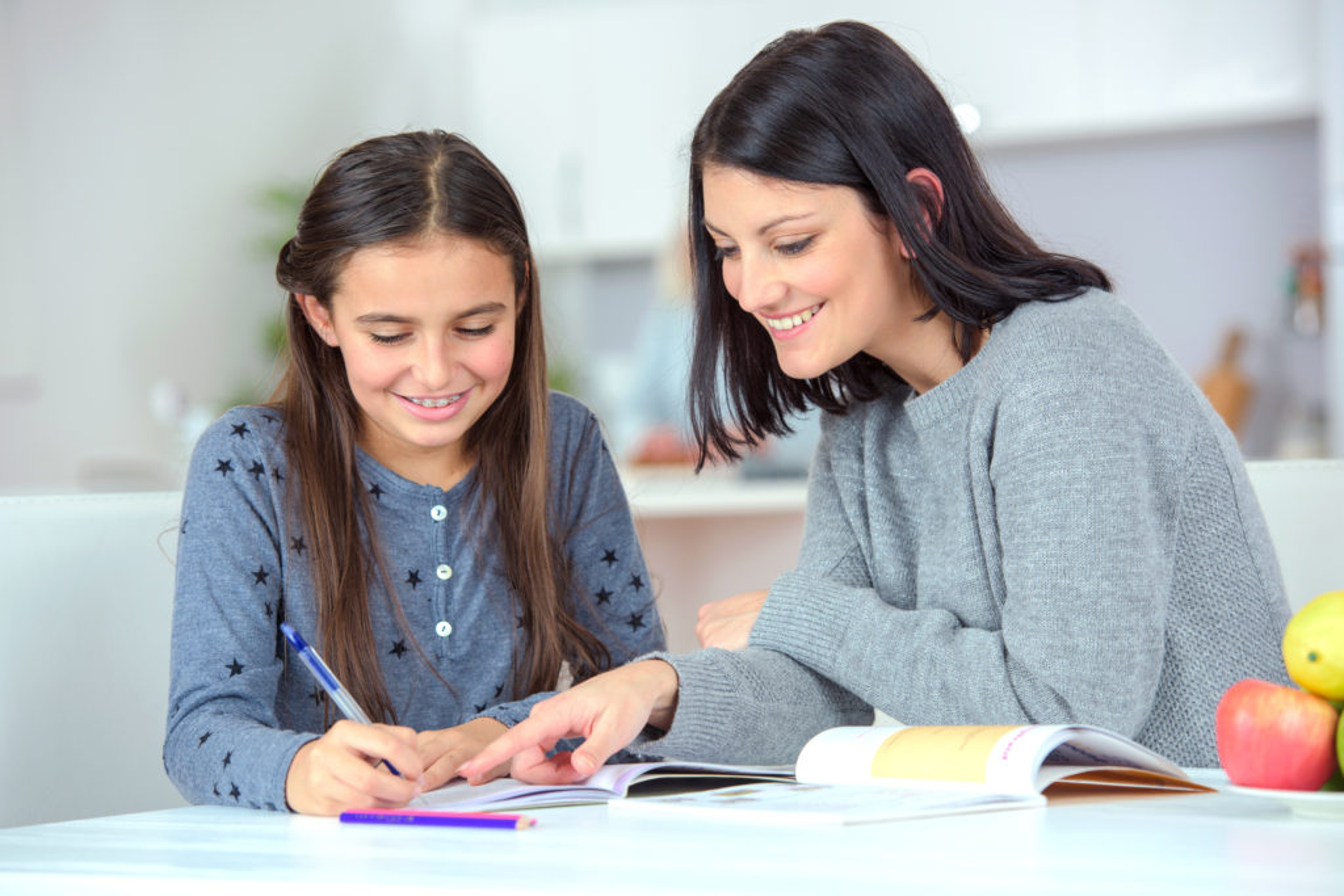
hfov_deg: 15.2
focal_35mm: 135
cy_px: 448
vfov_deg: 10.2
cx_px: 672
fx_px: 5040
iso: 100
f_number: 4
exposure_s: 1/125
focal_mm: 135
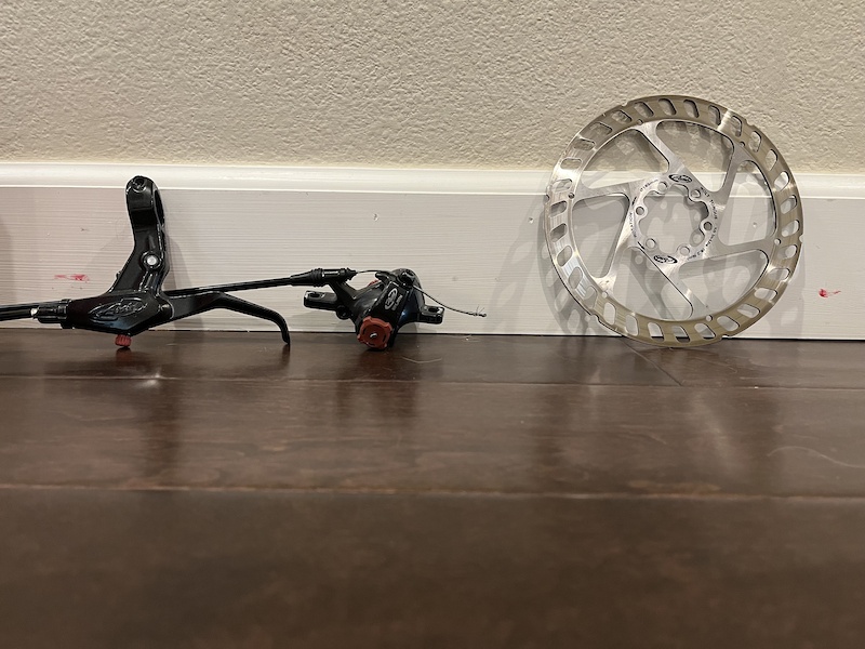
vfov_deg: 53.1
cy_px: 324
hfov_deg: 67.3
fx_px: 650
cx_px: 432
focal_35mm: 26
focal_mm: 5.1
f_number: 1.6
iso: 400
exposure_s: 1/40
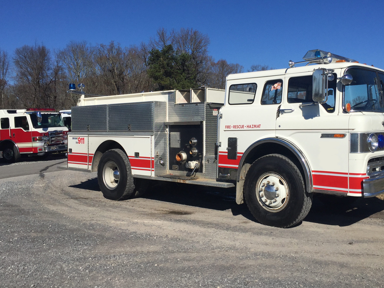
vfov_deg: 39.6
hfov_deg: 51.2
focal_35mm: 36
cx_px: 217
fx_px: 399
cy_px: 127
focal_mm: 4.15
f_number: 2.2
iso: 32
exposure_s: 1/4950
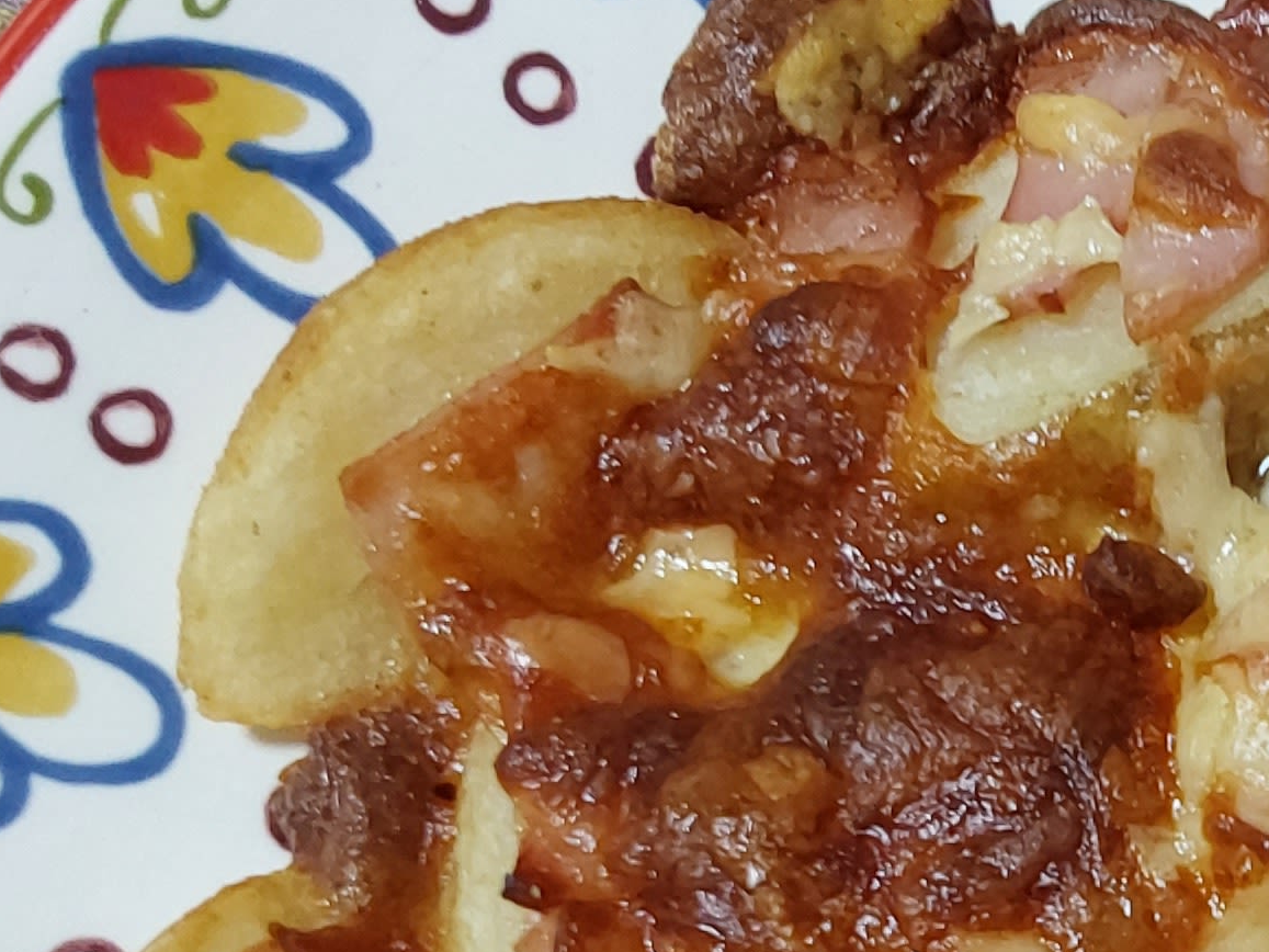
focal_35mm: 79
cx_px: 1488
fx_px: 2896
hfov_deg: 22.9
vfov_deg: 17.7
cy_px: 1177
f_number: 1.9
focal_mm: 2.9
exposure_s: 1/33
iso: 200
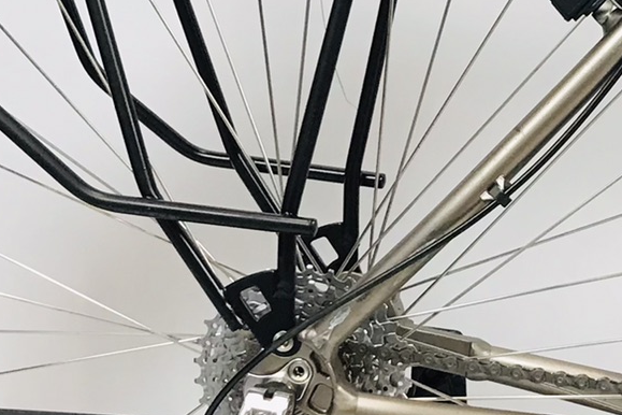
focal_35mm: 103
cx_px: 656
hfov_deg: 19.1
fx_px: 1779
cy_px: 219
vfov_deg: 13.3
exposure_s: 1/33
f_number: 1.8
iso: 32
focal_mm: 3.99
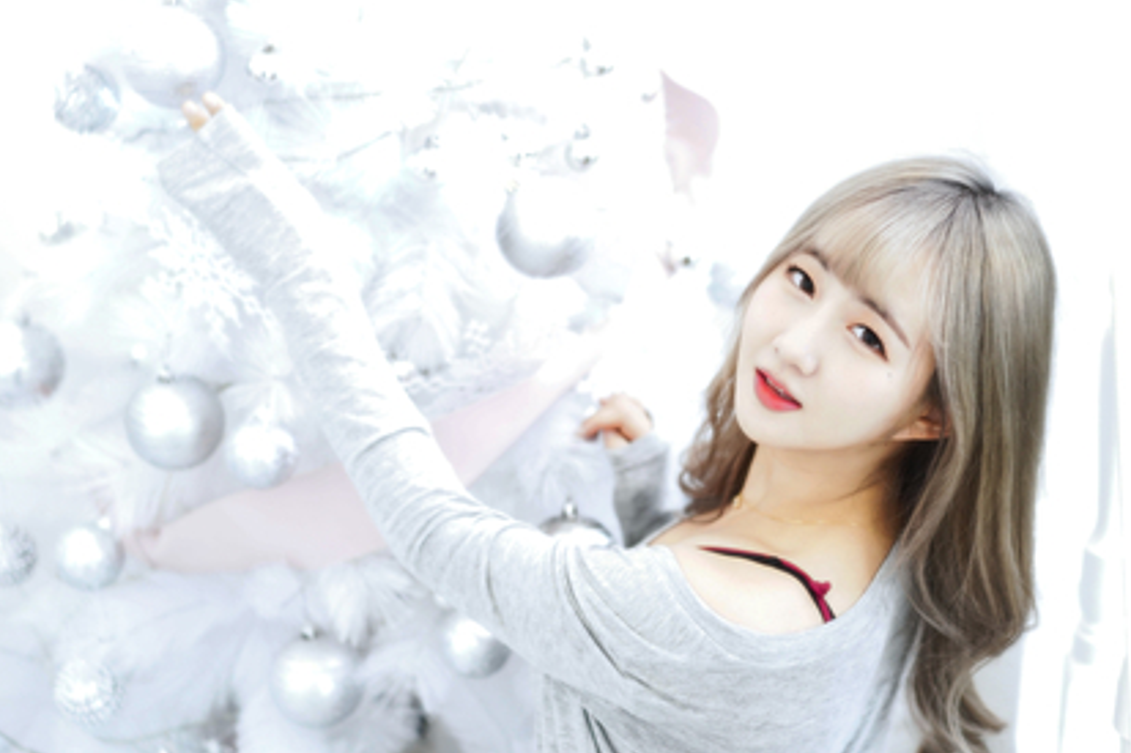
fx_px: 2512
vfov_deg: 17.0
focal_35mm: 80
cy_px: 419
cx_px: 611
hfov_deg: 25.4
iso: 1000
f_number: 2
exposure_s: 1/160
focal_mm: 55
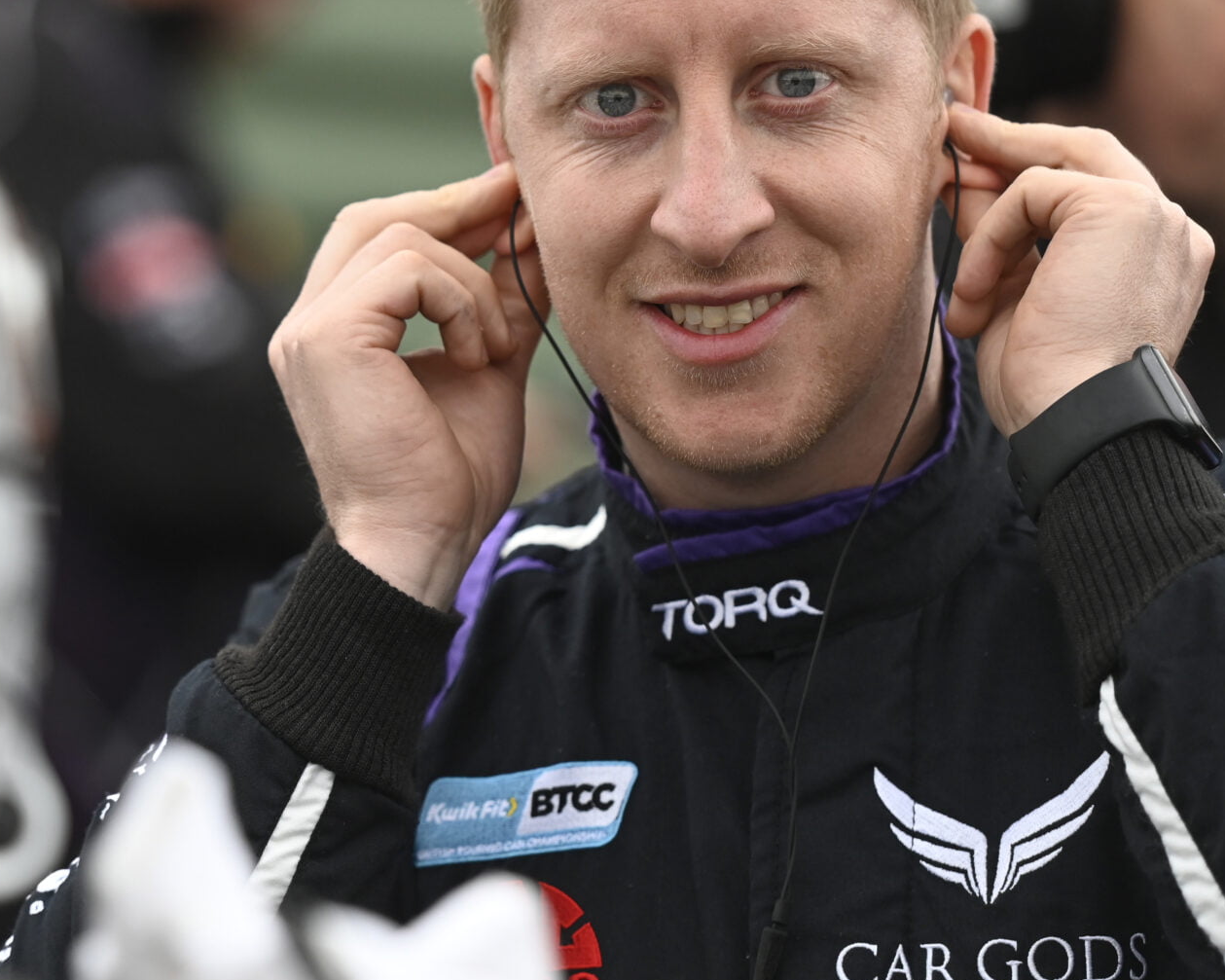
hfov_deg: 6.8
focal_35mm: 286
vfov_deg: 5.4
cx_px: 242
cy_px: 399
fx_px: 10368
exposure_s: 1/320
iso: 640
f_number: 2.8
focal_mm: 150
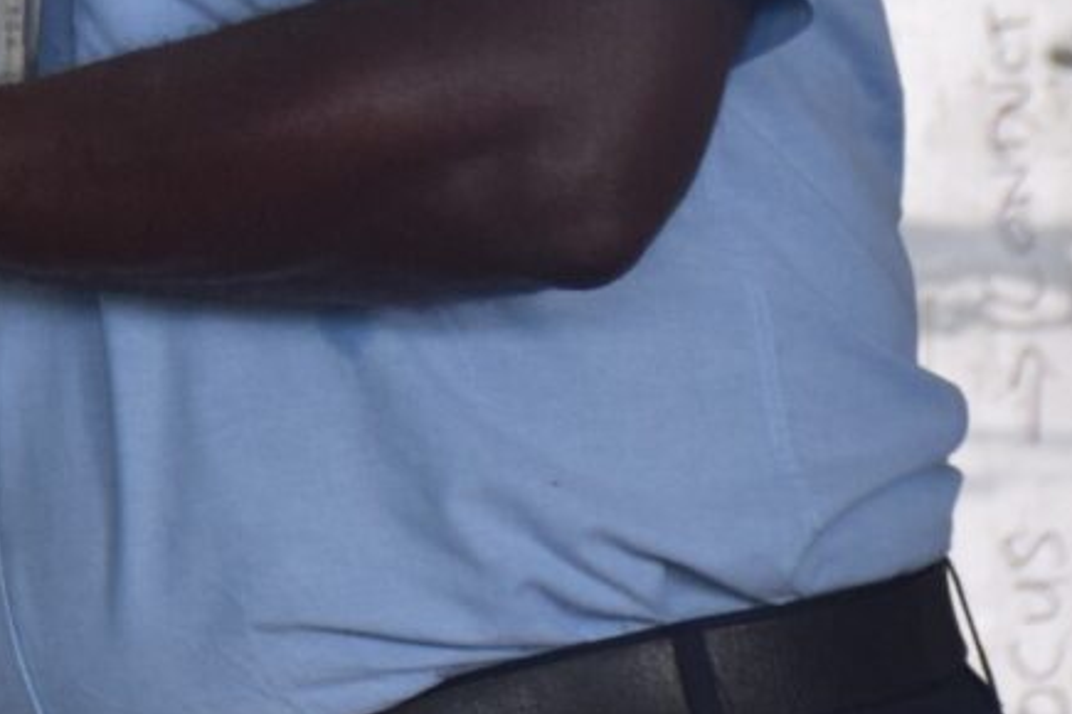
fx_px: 10928
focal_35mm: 367
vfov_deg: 3.7
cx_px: -1001
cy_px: -275
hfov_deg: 5.5
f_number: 5
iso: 400
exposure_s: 1/100
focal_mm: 52
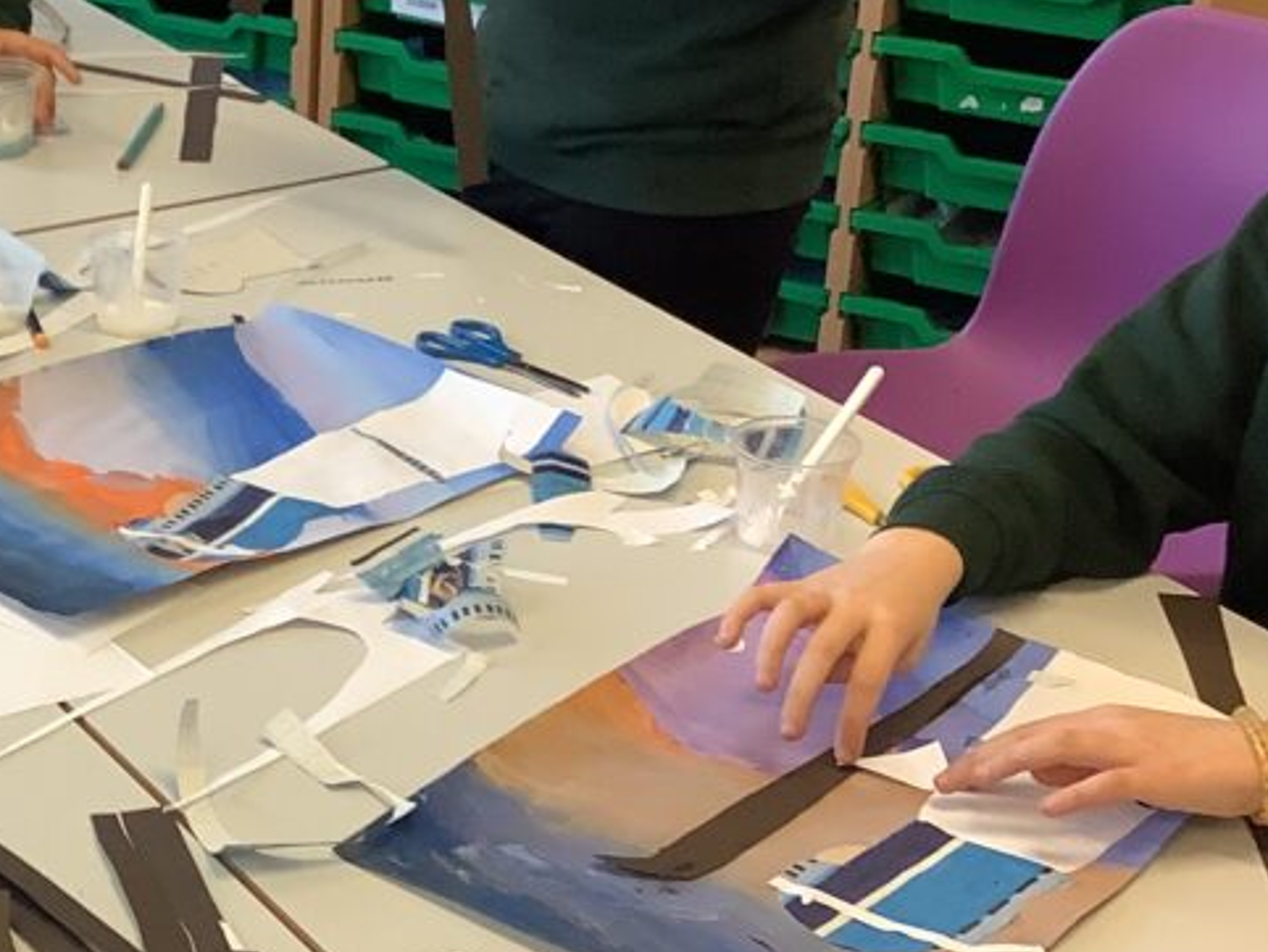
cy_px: 567
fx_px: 2969
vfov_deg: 18.2
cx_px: 39
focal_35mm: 81
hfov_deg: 23.2
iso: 125
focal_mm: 3.3
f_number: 2.4
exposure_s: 1/50
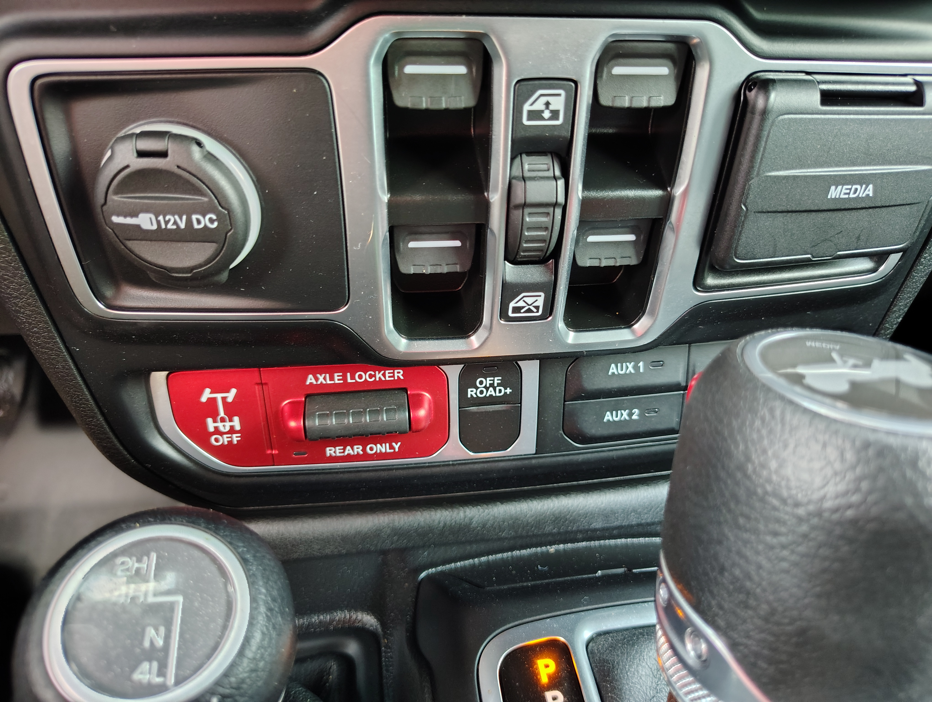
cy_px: 351
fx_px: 647
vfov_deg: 56.9
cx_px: 466
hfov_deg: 71.5
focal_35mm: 24
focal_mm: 5.56
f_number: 1.8
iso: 1553
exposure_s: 1/40
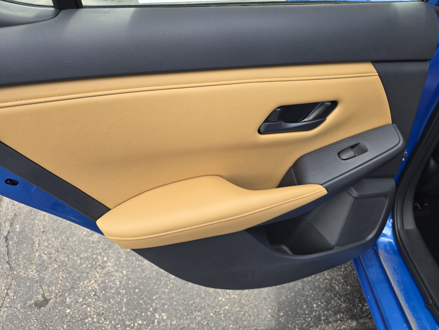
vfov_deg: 58.9
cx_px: 220
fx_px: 292
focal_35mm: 23
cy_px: 165
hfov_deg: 73.9
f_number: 1.7
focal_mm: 6.3
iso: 25
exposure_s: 1/180
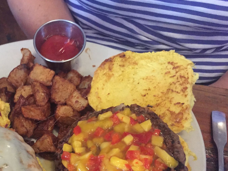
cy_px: 134
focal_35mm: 46
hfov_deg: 39.9
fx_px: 303
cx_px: 53
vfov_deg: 30.8
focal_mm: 4.2
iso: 400
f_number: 2.2
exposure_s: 1/15
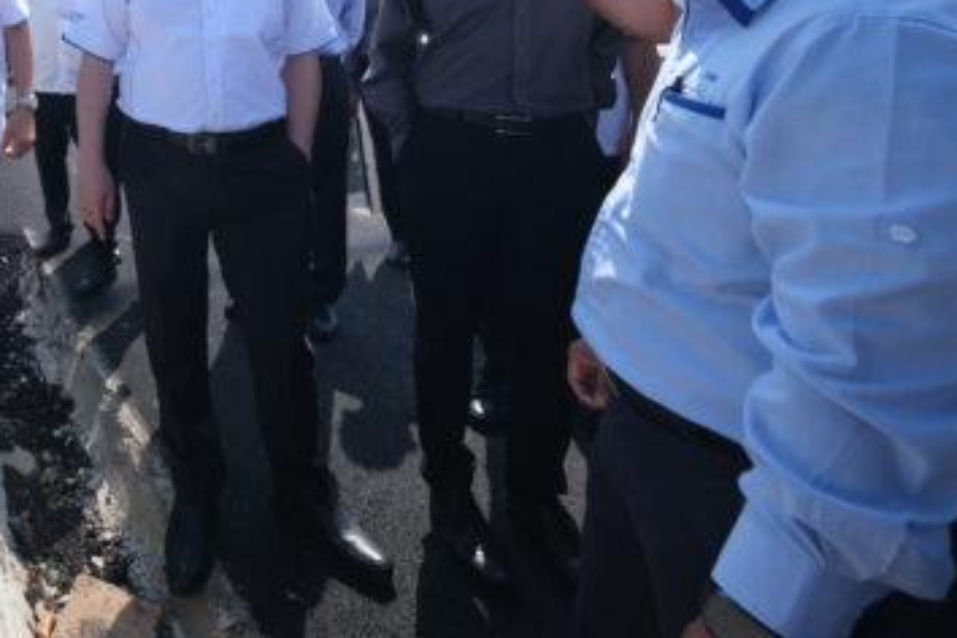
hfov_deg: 53.7
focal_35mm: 26
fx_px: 691
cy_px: -8
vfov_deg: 42.4
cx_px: -8
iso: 250
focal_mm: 8
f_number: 2.8
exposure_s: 1/3200
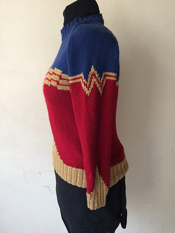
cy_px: 116
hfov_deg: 48.2
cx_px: 88
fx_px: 195
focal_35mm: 29
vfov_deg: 61.7
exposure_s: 1/50
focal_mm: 4.15
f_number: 2.2
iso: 50
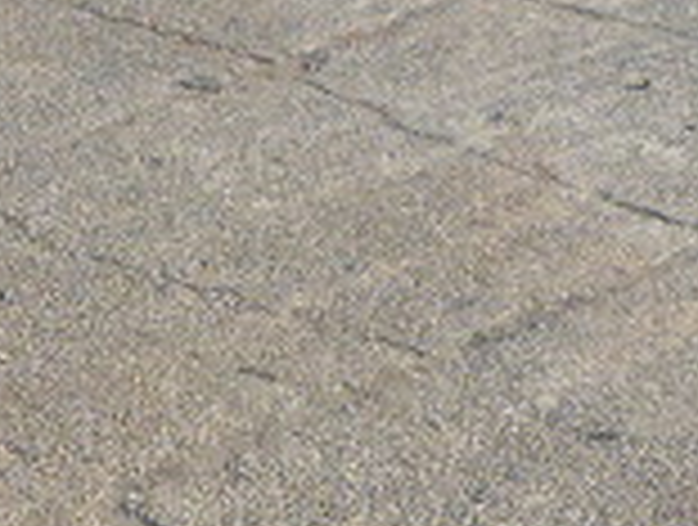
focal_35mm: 103
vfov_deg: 14.3
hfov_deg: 18.7
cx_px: 72
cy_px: 481
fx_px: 2082
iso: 100
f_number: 3.9
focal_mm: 4.5
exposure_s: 1/200
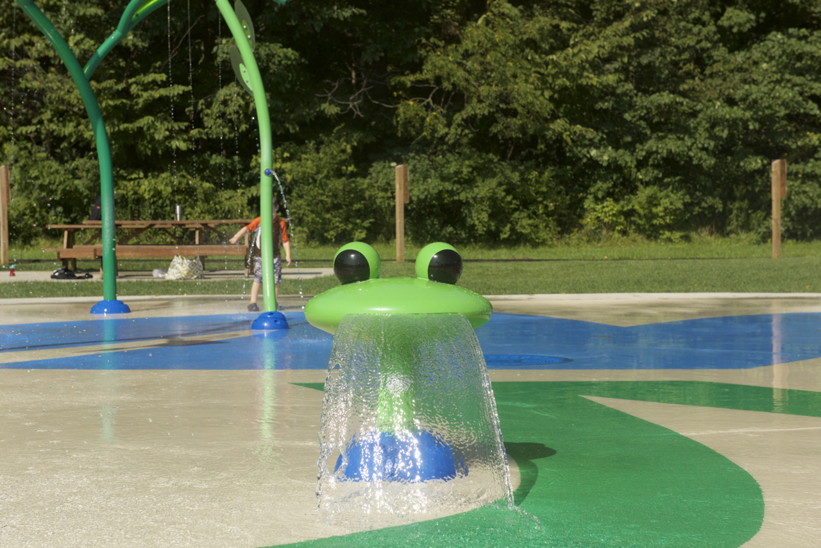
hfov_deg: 28.8
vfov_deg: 19.5
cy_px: 274
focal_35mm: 70
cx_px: 410
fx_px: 1597
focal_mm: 70
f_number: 9
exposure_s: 1/2000
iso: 800
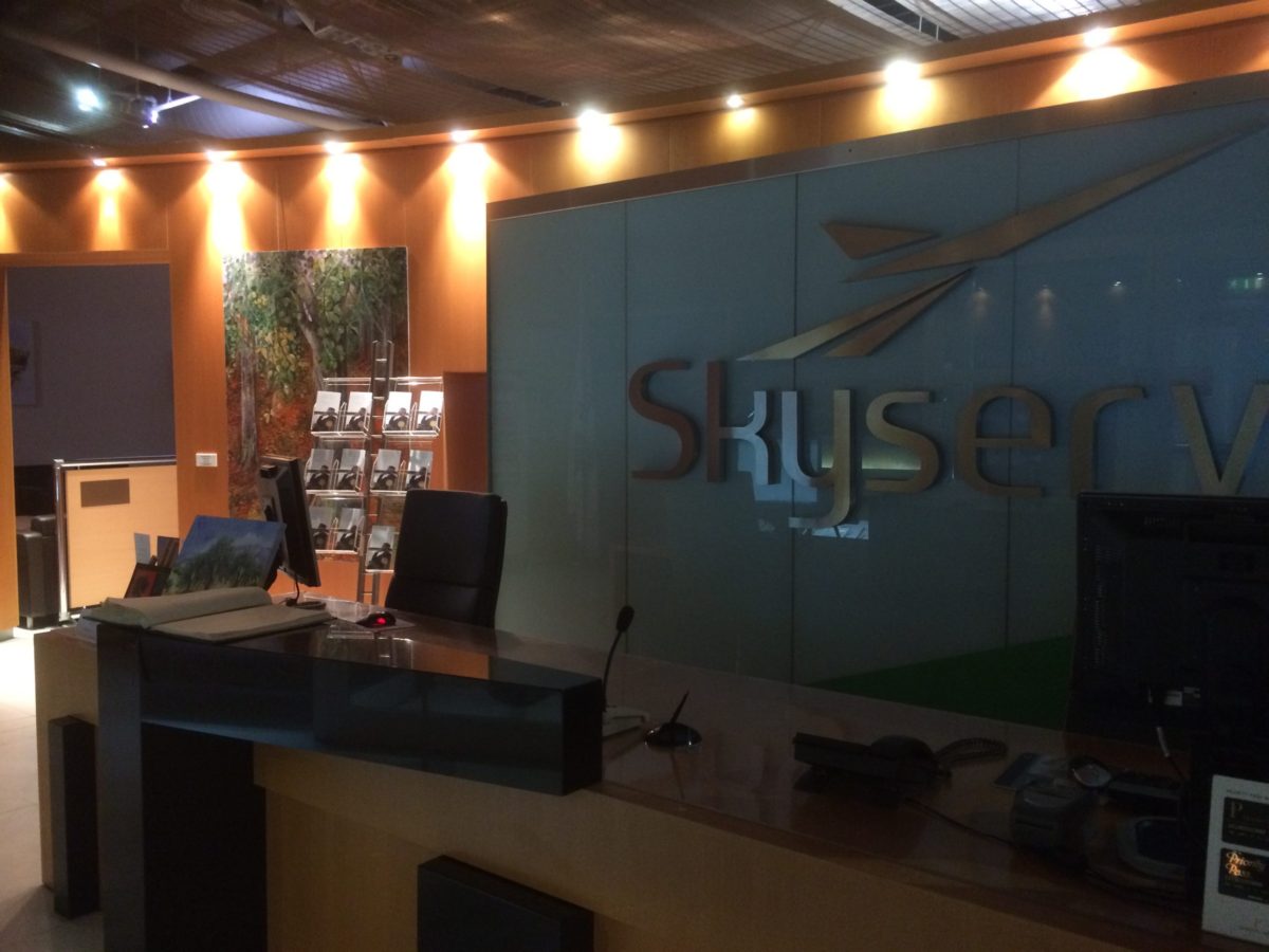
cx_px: 634
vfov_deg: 48.2
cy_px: 476
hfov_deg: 61.7
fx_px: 1063
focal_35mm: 29
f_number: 2.2
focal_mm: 4.15
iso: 320
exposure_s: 1/20
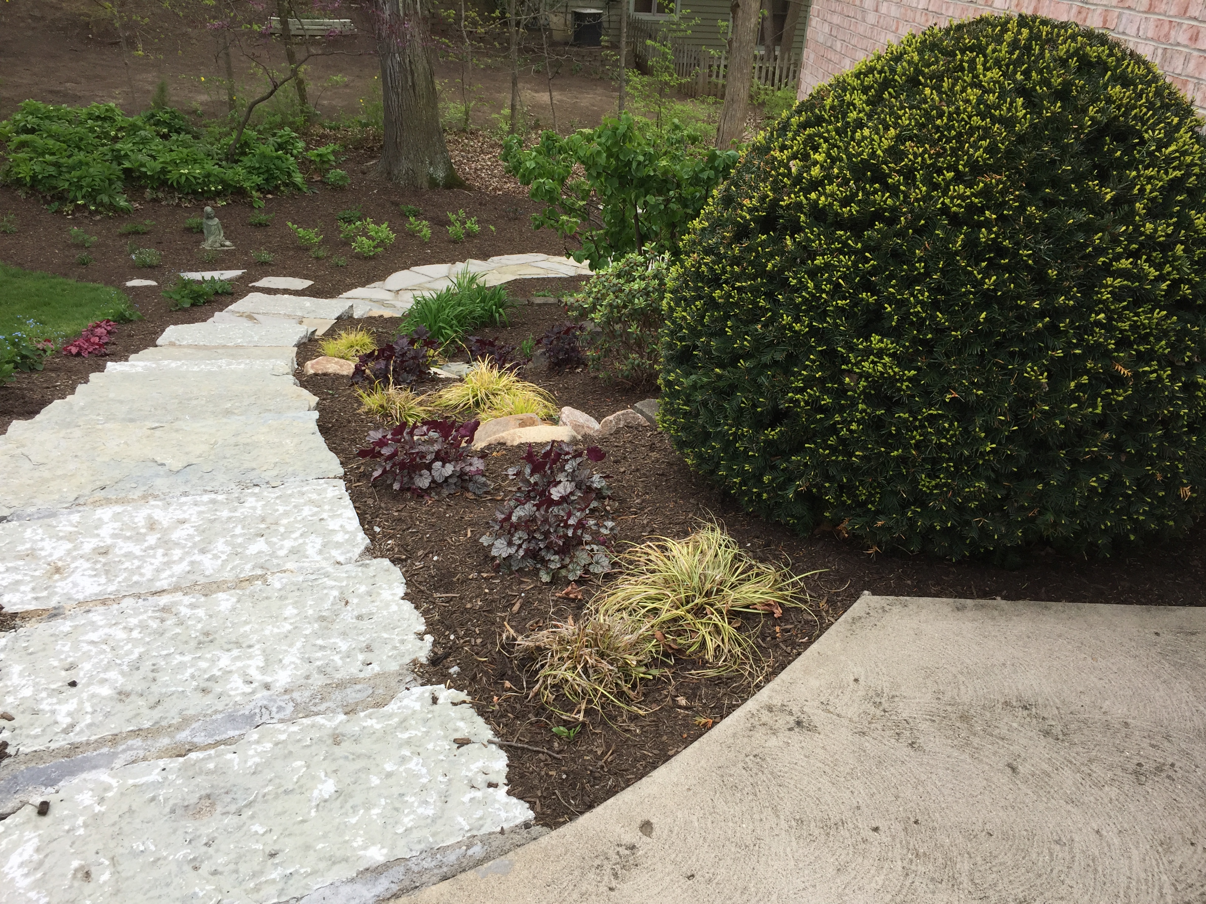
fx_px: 1010
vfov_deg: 48.2
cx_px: 603
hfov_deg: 61.7
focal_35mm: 29
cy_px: 452
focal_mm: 4.15
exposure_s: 1/989
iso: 32
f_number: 2.2
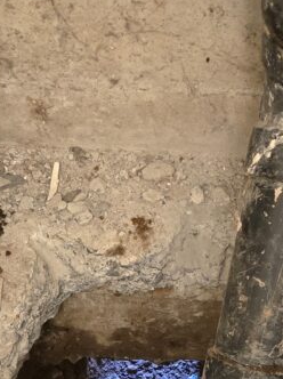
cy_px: 444
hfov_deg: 19.9
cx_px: 301
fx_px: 776
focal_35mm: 71
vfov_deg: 25.0
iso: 1000
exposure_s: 1/60
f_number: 1.7
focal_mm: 6.3
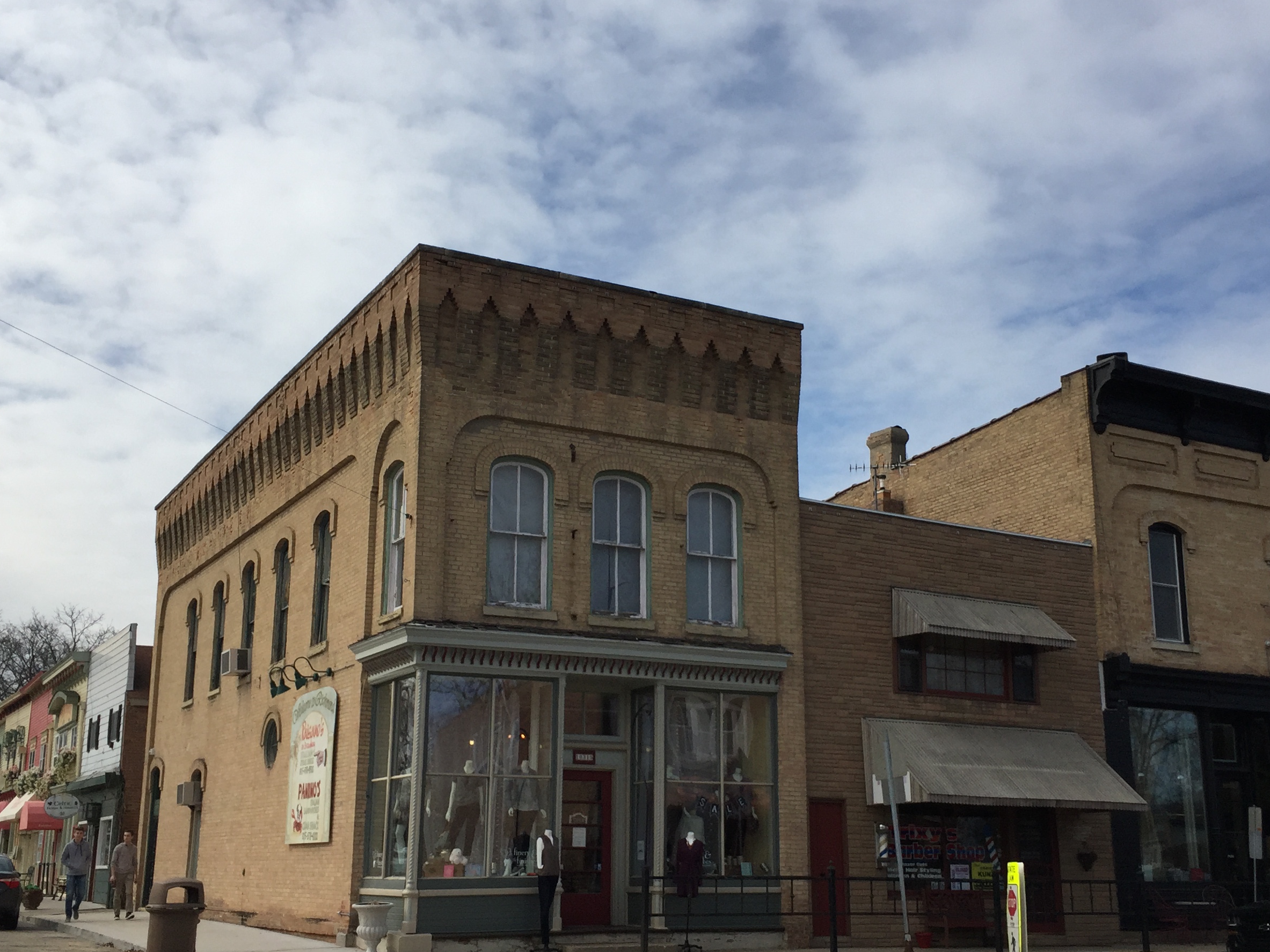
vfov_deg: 35.9
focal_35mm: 40
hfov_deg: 46.8
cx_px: 656
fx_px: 1468
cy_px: 524
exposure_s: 1/3049
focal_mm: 4.15
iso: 32
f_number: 2.2
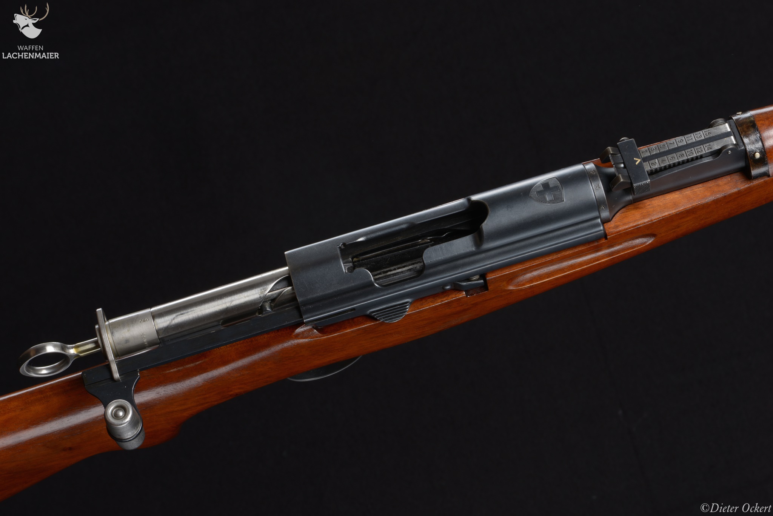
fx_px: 2255
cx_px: 386
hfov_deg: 19.4
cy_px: 258
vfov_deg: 13.1
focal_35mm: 105
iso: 100
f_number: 22
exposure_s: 1/80
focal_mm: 105
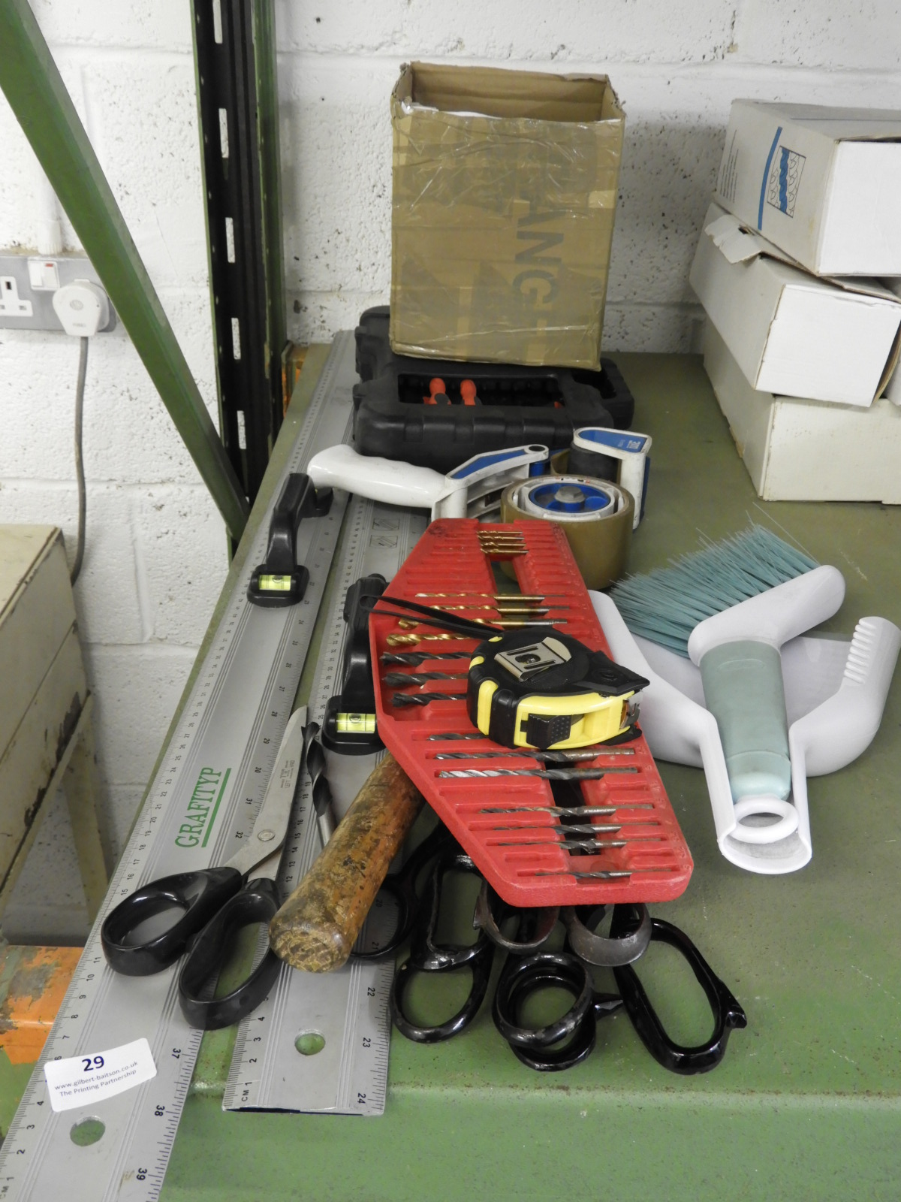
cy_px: 601
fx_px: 1145
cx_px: 450
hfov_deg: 42.9
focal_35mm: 33
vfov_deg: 55.4
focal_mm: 5.9
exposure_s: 1/20
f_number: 3.6
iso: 400
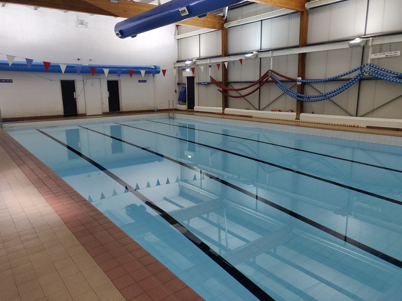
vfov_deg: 54.9
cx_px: 201
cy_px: 150
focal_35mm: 25
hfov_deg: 69.4
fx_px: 290
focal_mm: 4.25
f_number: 1.7
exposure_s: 1/50
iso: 640
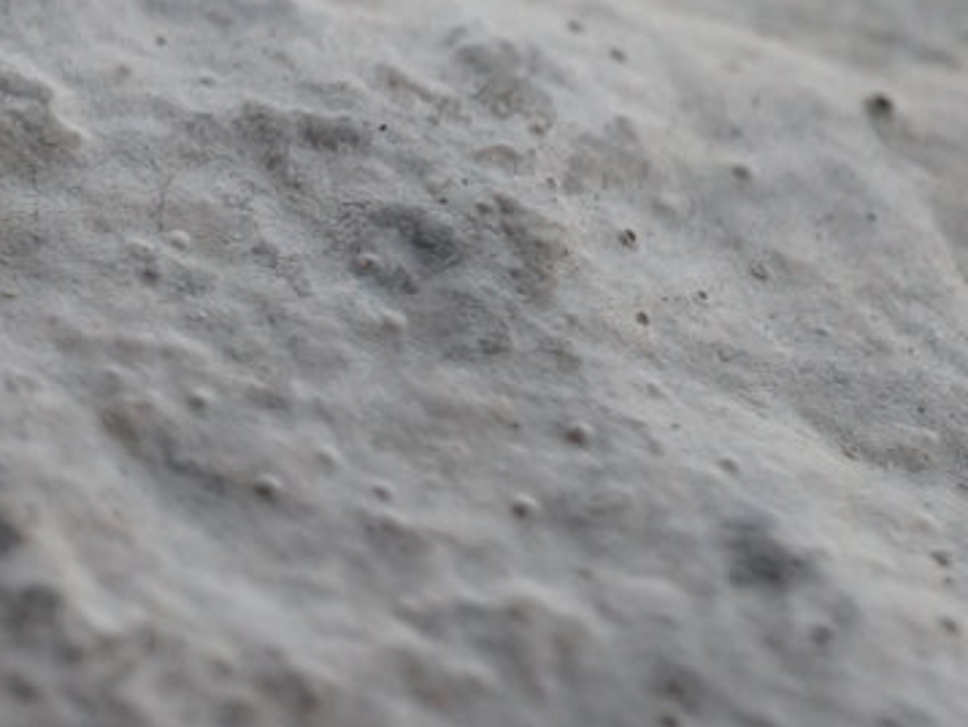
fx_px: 5065
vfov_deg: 8.0
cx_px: -854
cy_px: -388
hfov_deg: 10.2
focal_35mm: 181
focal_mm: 30
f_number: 8
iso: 1000
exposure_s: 1/60
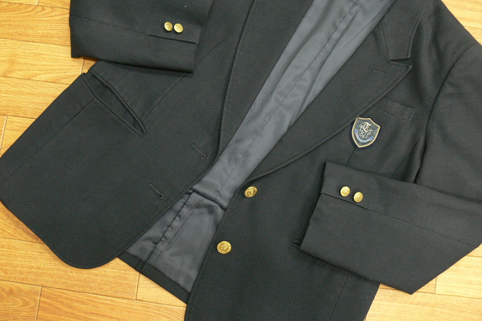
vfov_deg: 35.9
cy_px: 156
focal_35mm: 37
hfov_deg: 51.9
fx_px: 495
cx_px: 244
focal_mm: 7.4
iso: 200
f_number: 2.8
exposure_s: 1/13
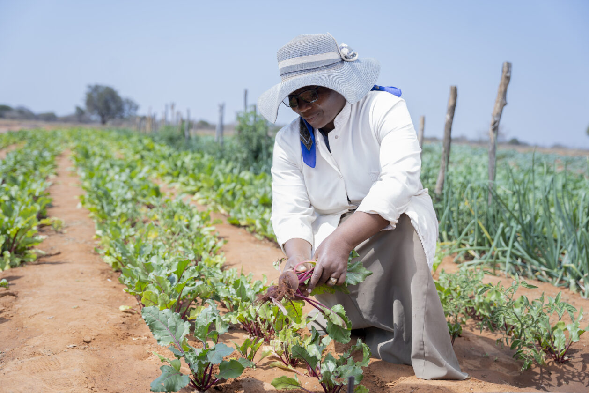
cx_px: 294
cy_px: 196
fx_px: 677
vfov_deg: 32.3
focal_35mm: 41
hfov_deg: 47.0
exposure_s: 1/640
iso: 100
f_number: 3.2
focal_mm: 41.4
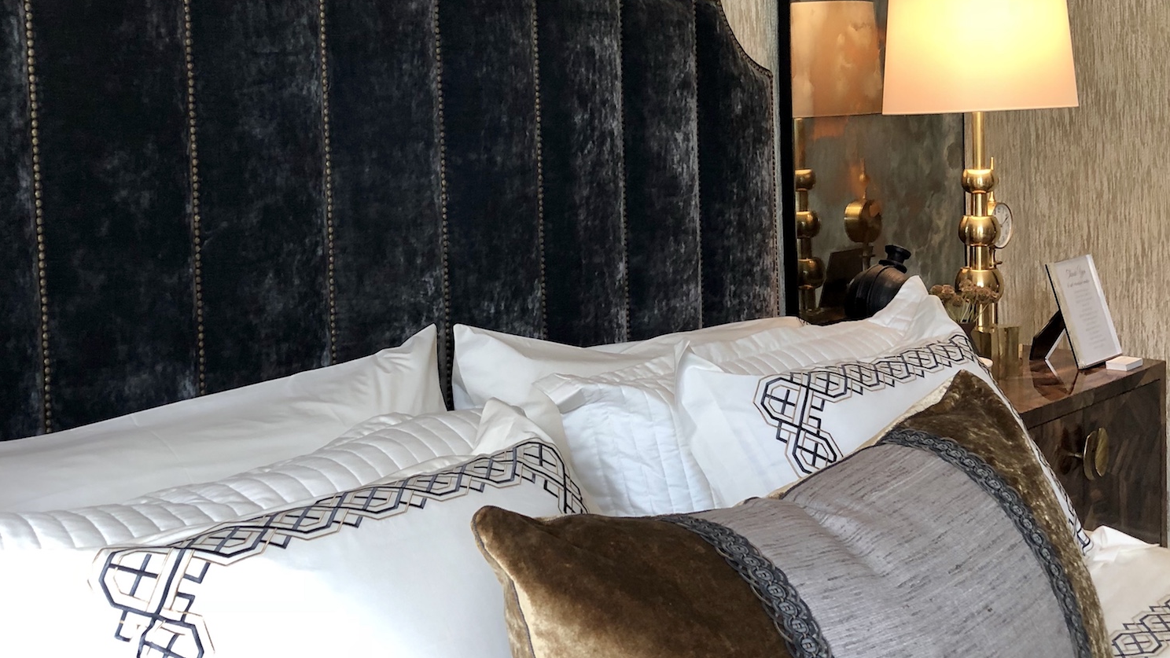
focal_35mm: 41
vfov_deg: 28.7
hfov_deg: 49.4
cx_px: 581
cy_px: 189
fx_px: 1272
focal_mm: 3.99
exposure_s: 1/30
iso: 40
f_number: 1.8
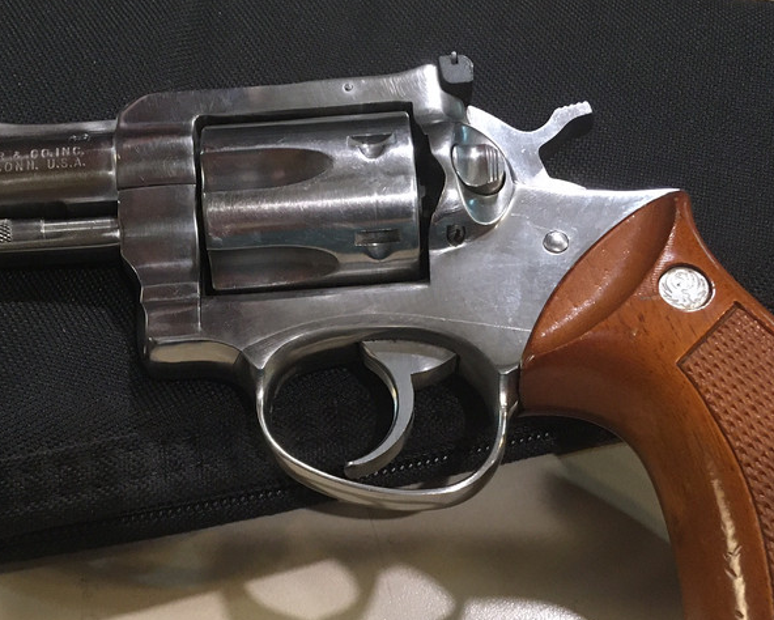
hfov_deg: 36.6
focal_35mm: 51
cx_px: 365
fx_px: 1169
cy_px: 437
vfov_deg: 29.4
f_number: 2.2
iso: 200
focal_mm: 4.15
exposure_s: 1/30
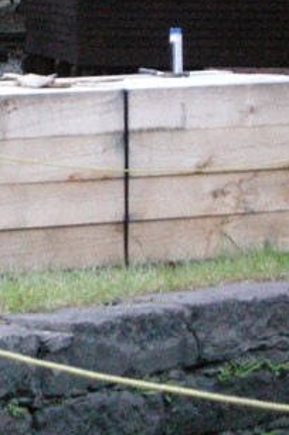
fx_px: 4127
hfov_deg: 4.0
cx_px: -149
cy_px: 35
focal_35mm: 342
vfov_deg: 6.0
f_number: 5.3
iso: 800
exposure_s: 1/5.4
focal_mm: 26.3
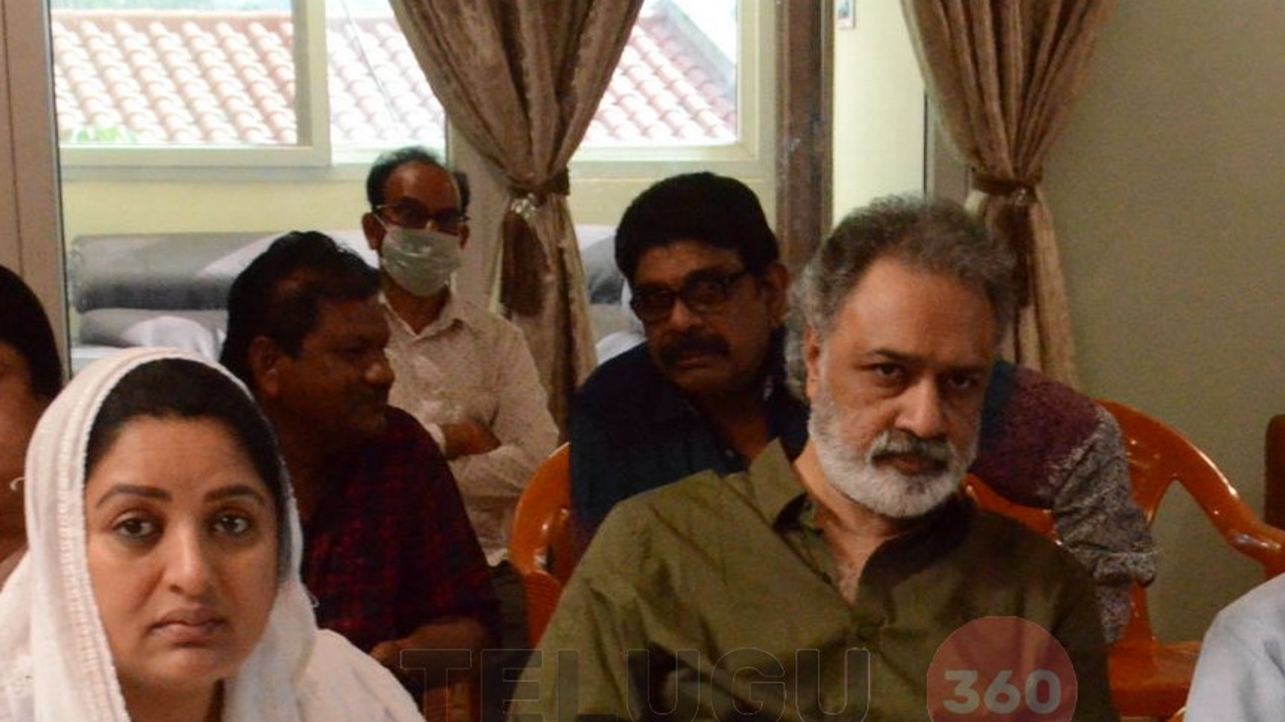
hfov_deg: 22.4
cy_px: 691
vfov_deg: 12.6
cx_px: 739
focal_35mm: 95
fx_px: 3236
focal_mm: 32
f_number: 9
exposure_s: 1/100
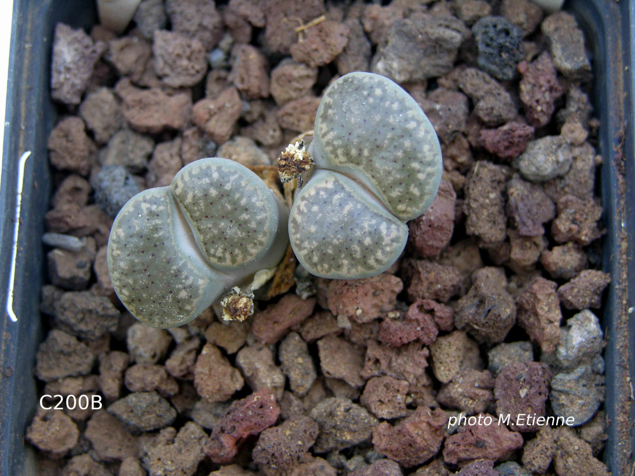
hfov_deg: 22.3
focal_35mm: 88
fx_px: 1614
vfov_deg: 16.8
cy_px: 238
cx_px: 318
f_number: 3.5
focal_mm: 22.3
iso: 50
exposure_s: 1/7.4
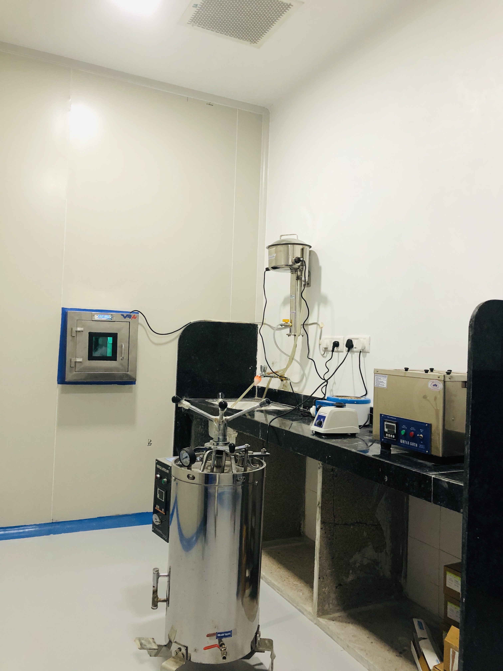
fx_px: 542
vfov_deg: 63.4
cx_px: 252
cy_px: 336
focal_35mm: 28
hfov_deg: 49.7
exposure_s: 1/17
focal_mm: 3.99
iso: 40
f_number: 1.8
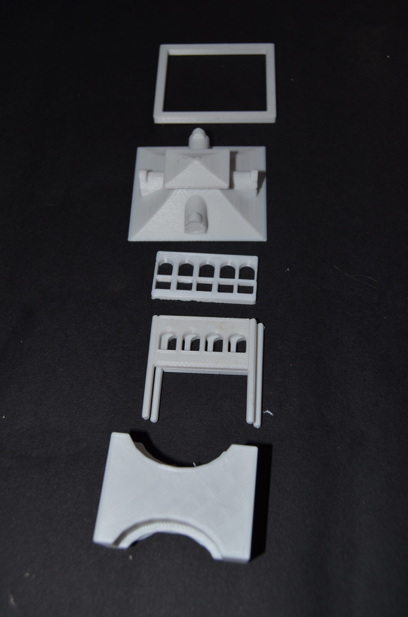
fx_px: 666
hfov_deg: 34.1
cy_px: 308
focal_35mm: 39
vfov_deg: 49.6
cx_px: 204
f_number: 5.6
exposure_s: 1/125
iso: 200
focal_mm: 26
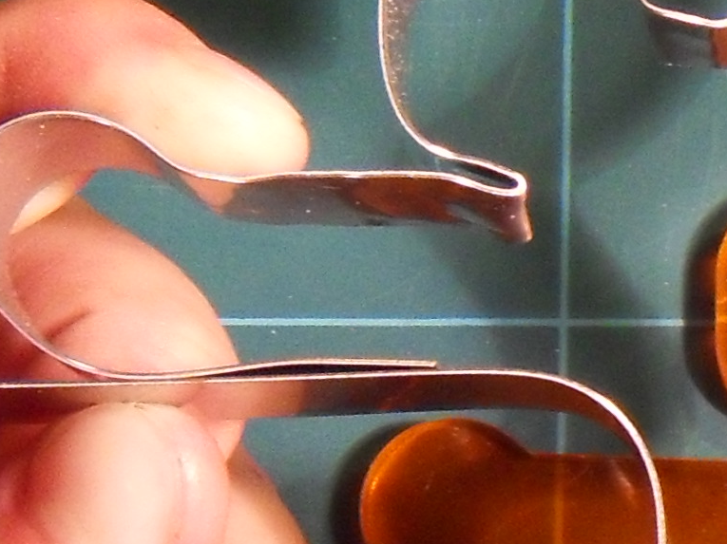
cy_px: 627
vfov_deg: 8.8
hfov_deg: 11.5
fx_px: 3506
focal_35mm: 167
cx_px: 1014
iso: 320
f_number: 3.5
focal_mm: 6.3
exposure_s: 1/30
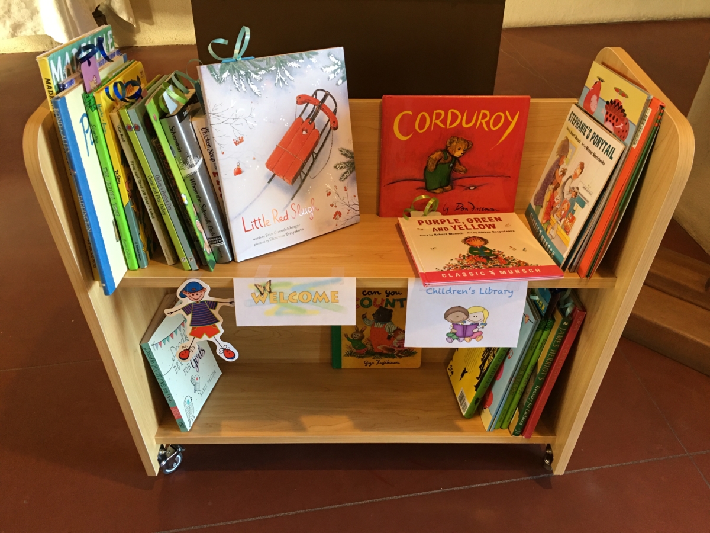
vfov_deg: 48.2
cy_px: 266
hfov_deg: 61.7
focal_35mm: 29
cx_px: 355
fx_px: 595
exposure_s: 1/15
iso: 64
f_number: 2.2
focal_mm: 4.15
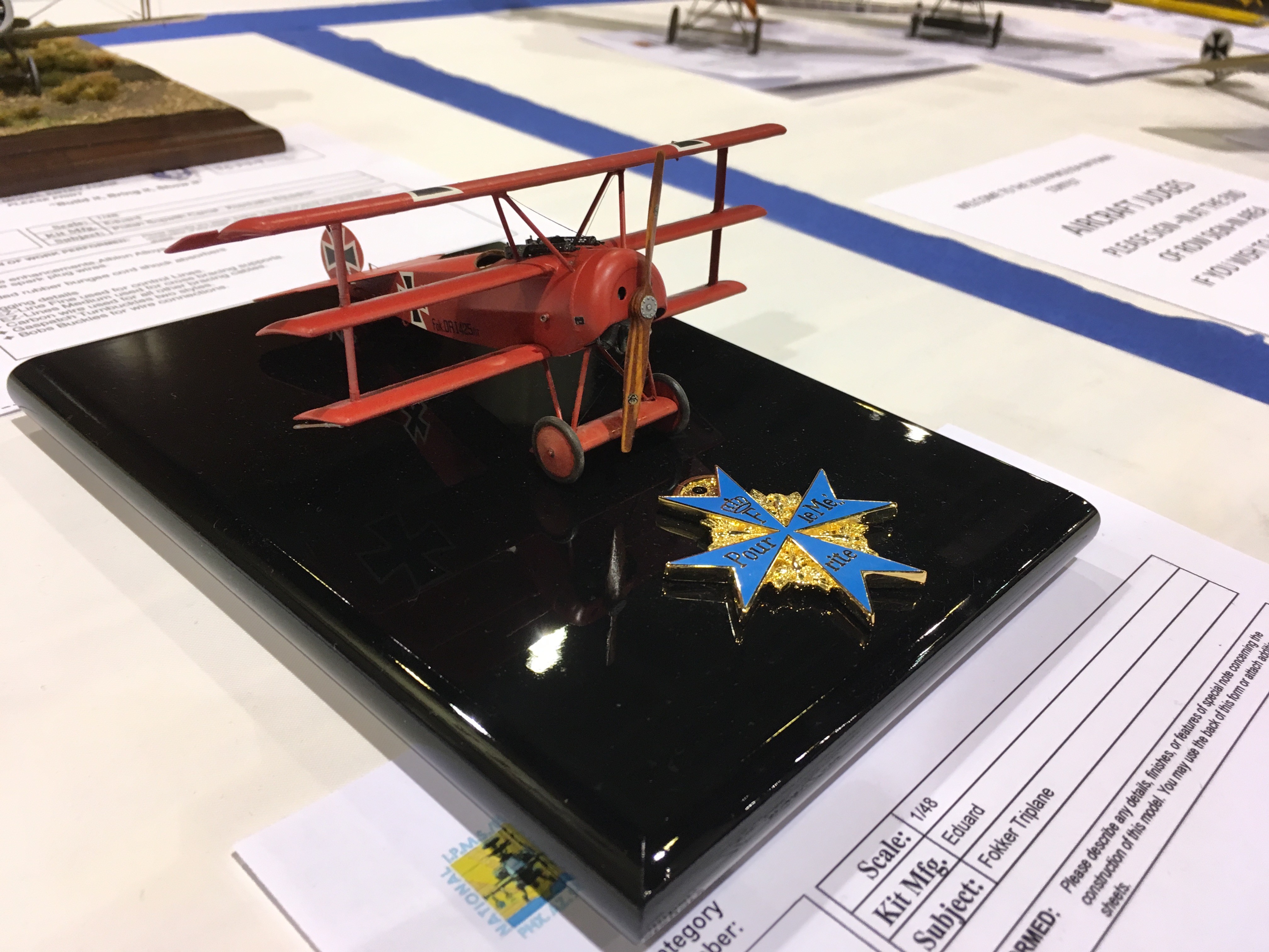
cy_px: 476
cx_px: 634
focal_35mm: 29
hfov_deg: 61.7
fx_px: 1063
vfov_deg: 48.2
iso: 40
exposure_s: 1/30
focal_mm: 4.15
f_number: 2.2
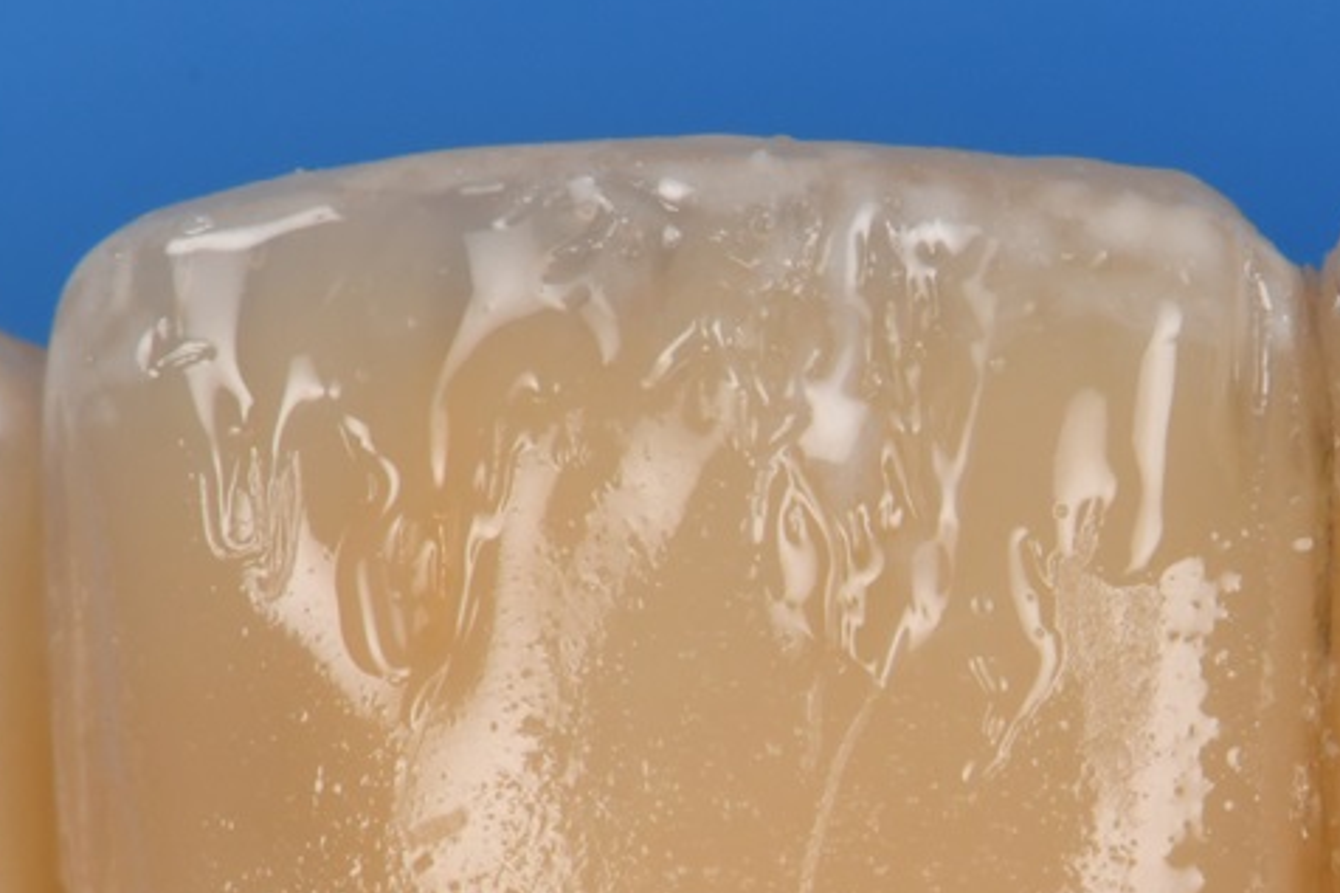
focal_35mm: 455
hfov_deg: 4.5
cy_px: 758
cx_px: 1388
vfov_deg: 3.0
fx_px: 16929
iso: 200
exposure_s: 1/160
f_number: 32
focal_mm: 105
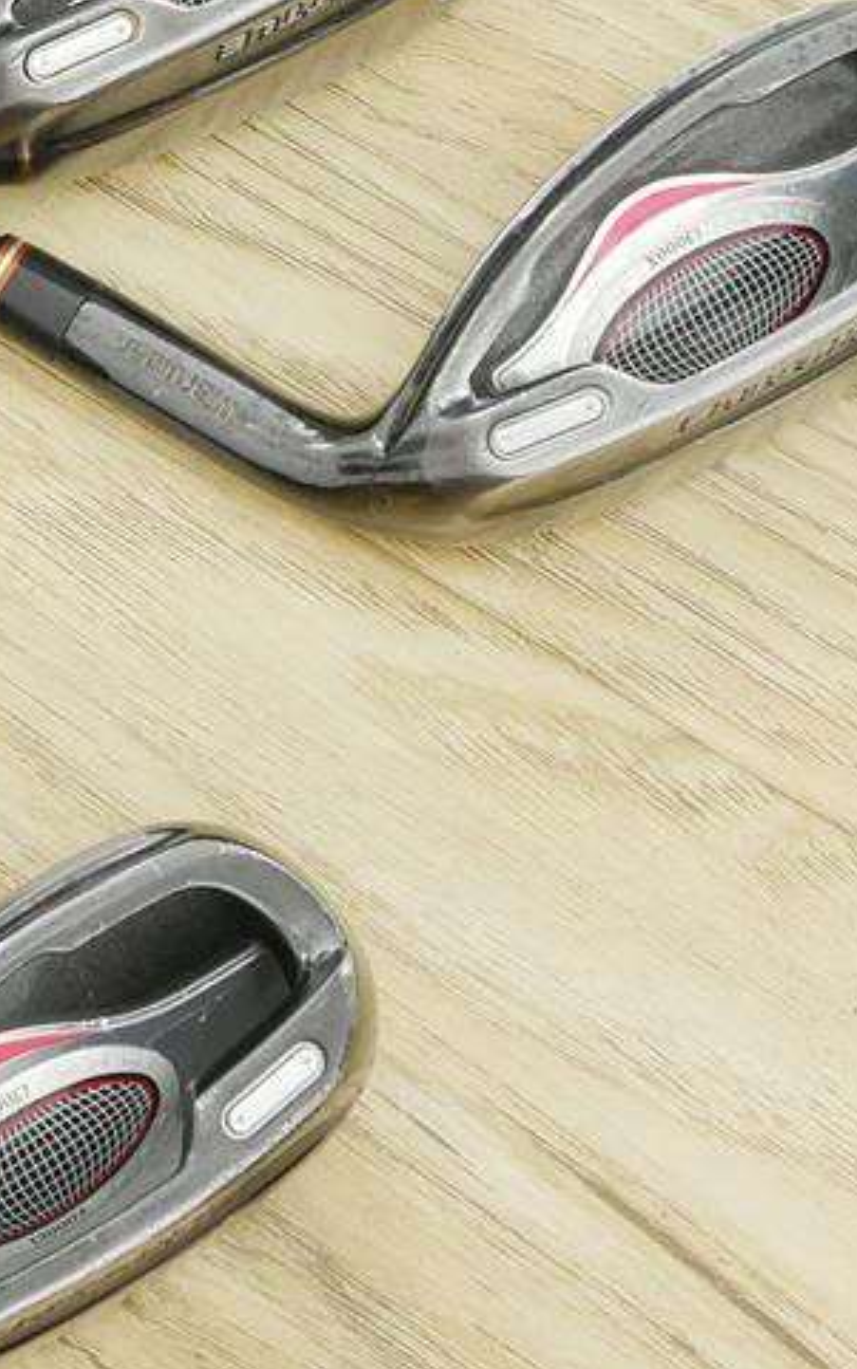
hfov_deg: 9.1
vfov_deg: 14.7
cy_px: 199
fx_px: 5264
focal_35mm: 141
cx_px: -357
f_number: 4.5
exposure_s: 1/30
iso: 1600
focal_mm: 25
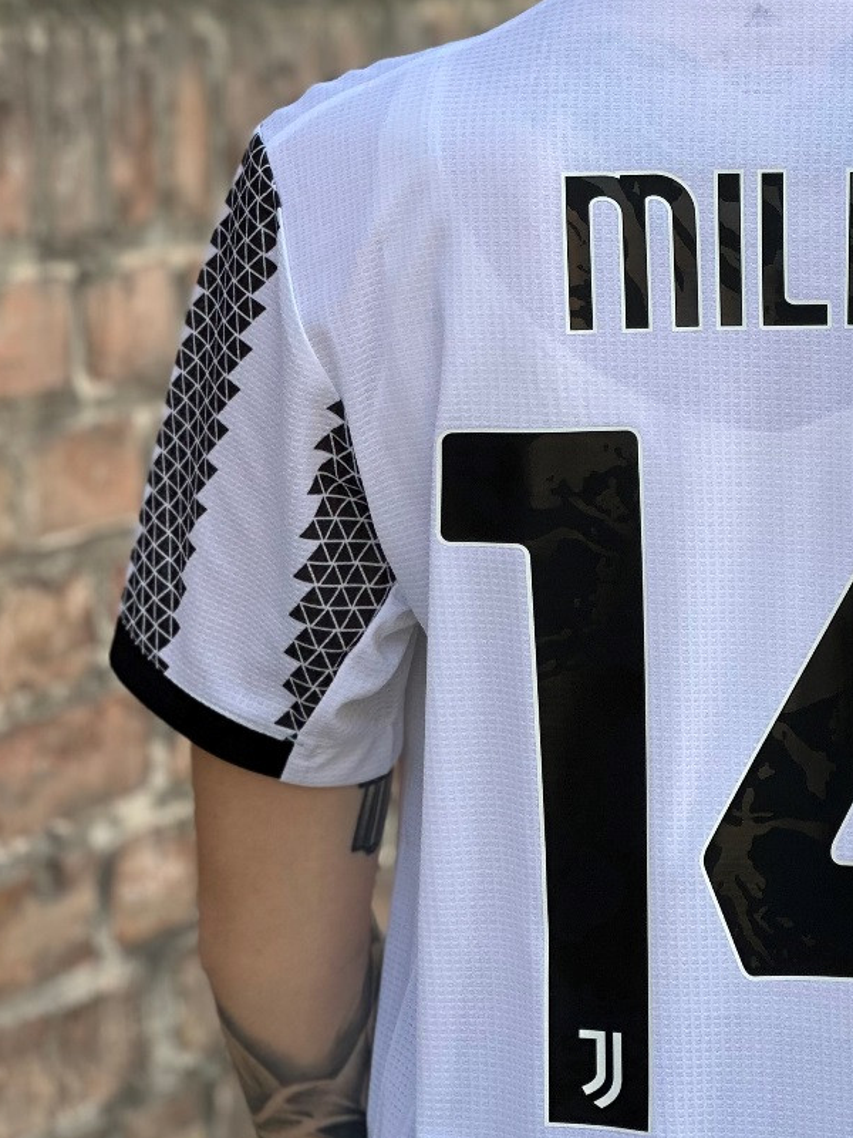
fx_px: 5060
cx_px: 709
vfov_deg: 12.7
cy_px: 158
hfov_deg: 9.6
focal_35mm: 154
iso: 25
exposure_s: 1/121
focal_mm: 9
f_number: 2.8
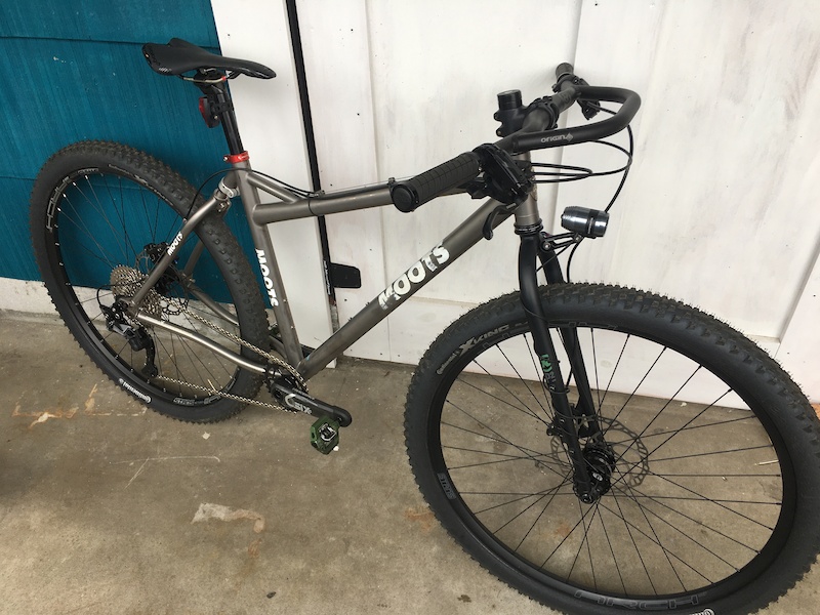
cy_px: 308
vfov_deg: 48.2
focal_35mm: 29
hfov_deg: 61.7
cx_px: 410
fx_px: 687
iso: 25
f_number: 2.2
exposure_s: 1/60
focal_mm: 4.15
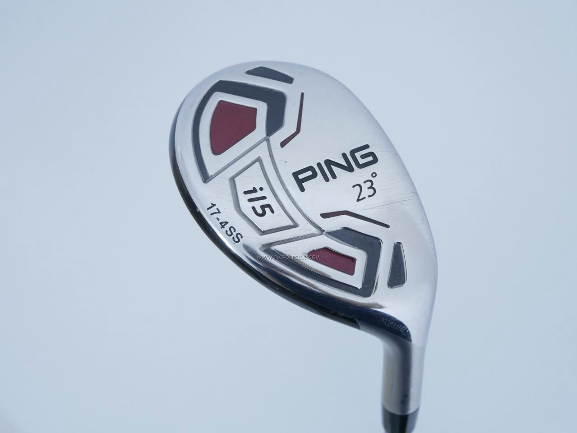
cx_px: 288
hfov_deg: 38.2
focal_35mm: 50
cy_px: 216
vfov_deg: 29.1
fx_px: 834
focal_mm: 25
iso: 1600
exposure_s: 1/80
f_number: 4.5
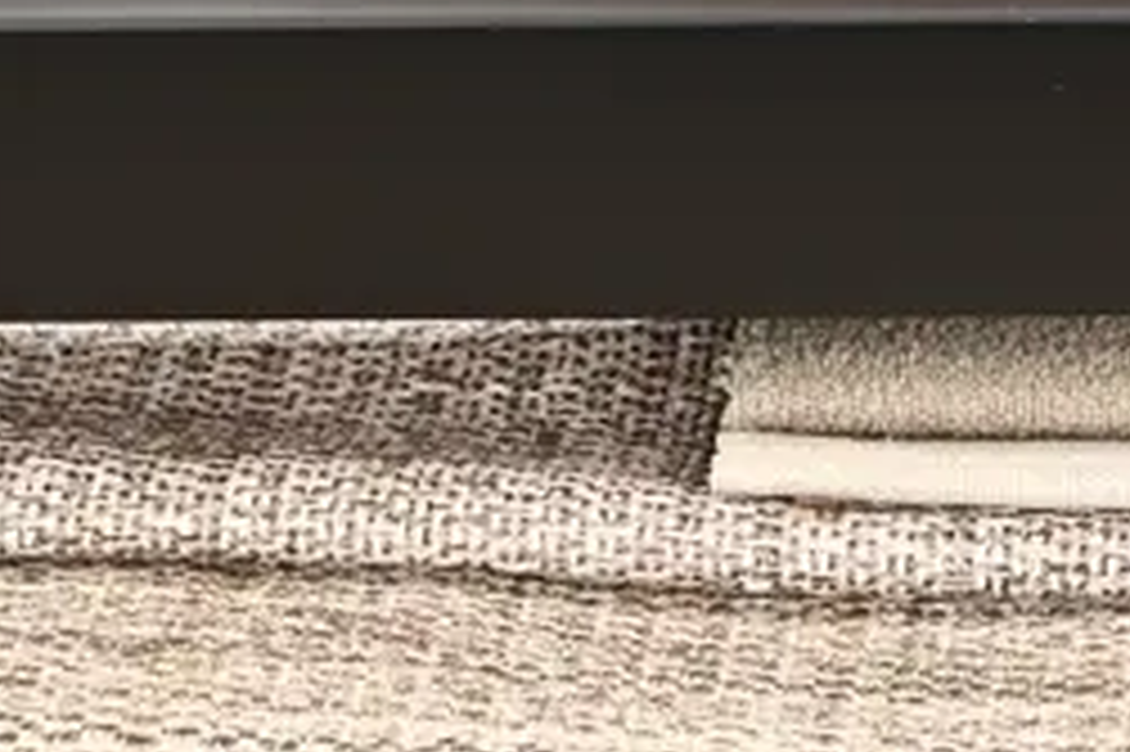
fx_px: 6838
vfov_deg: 6.3
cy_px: -160
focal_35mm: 218
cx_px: 1616
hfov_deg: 9.2
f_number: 5.6
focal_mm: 44
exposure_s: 1
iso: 100
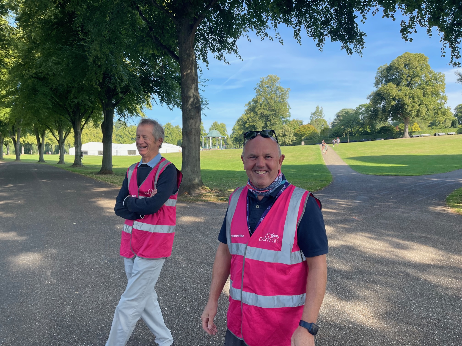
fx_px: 347
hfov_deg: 67.3
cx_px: 231
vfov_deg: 53.1
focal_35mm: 26
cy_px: 173
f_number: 1.6
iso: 32
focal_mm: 5.1
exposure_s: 1/780
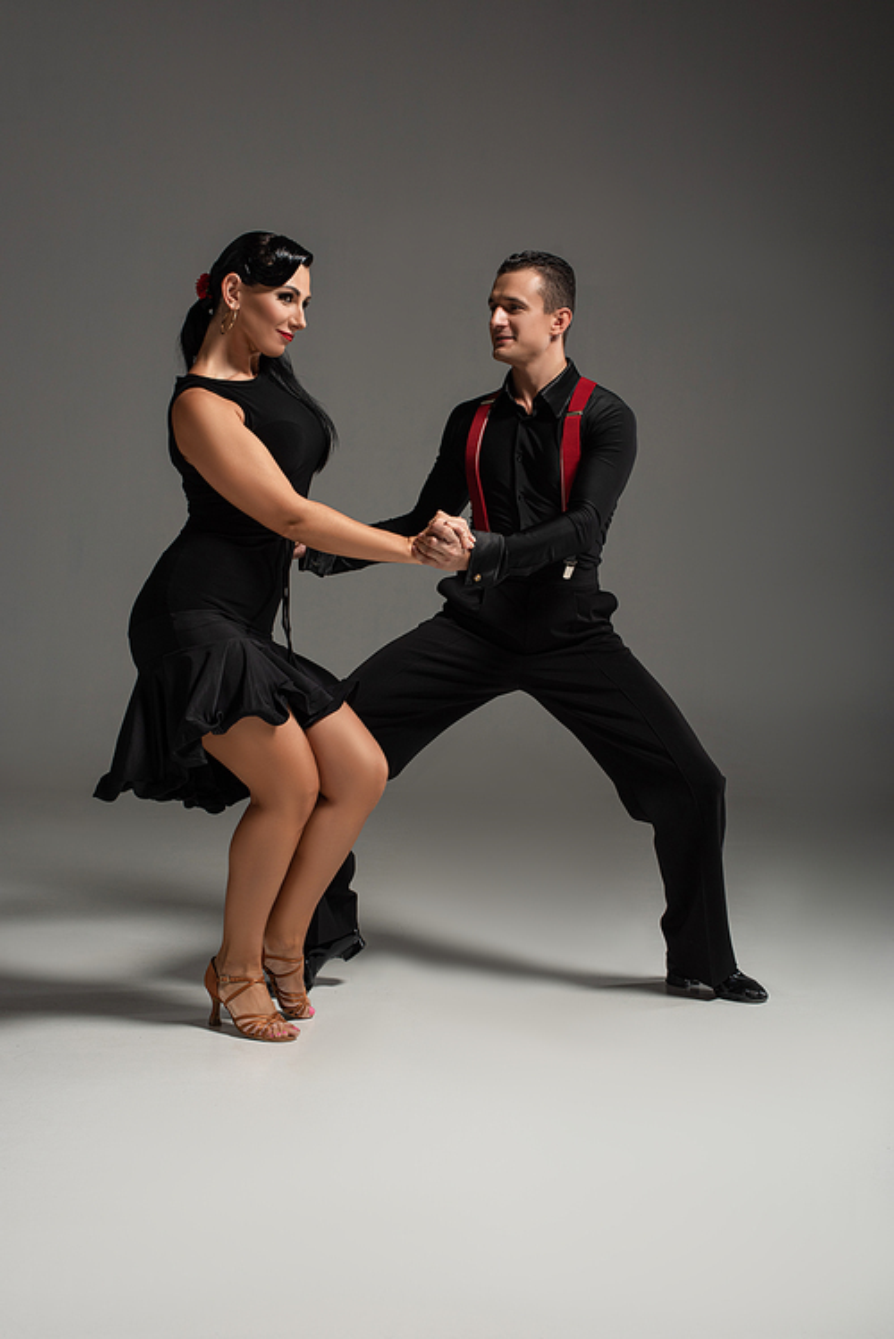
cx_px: 447
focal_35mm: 50
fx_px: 1861
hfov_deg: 27.0
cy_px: 670
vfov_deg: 39.6
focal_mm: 50
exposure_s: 1/200
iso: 100
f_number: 8
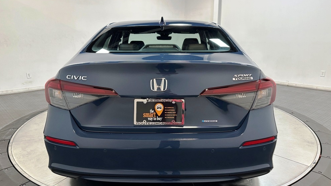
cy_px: 102
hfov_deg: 69.9
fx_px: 237
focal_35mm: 27
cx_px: 163
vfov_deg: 42.8
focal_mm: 6.86
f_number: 1.78
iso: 320
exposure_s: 1/60
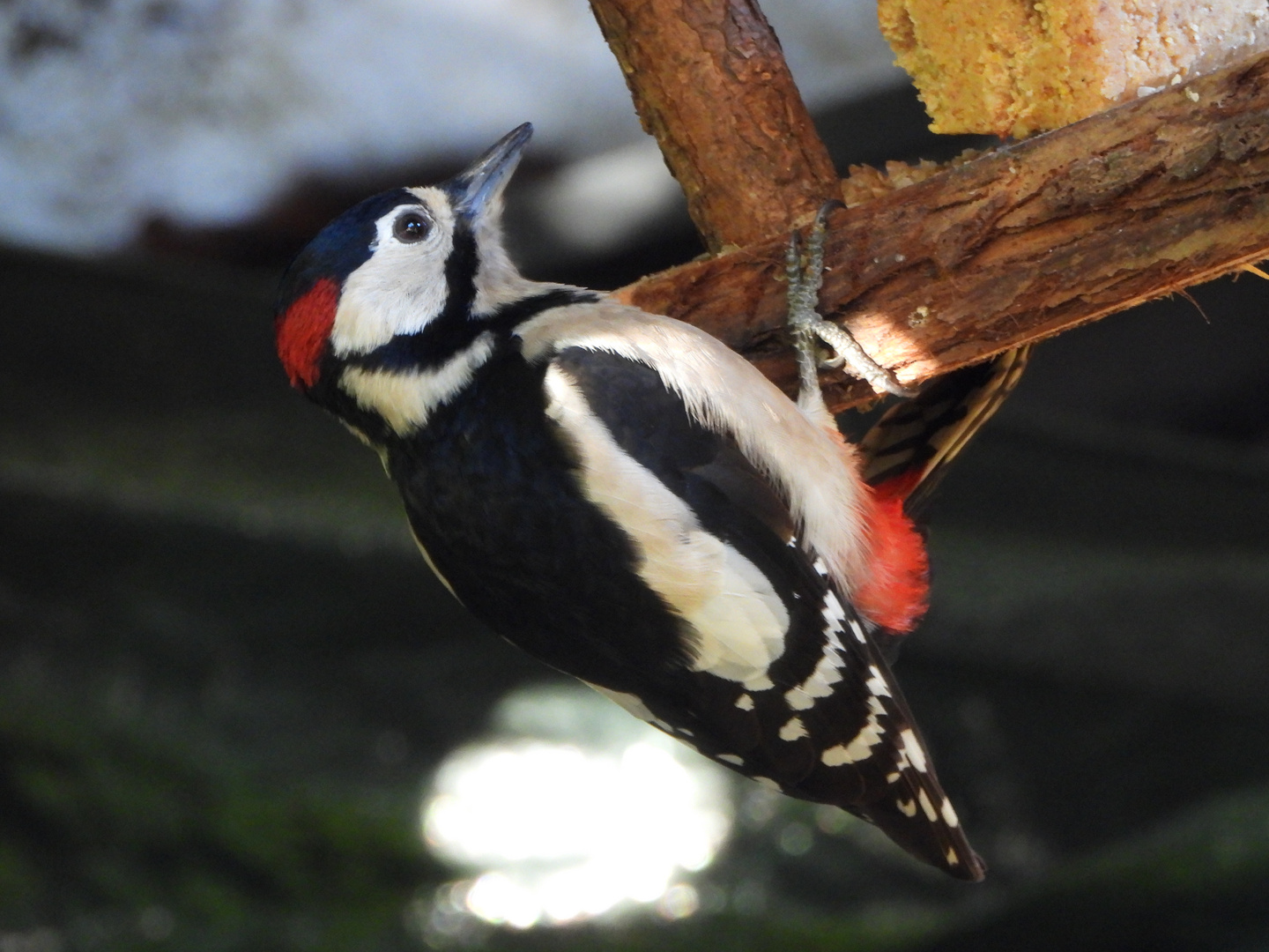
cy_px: 476
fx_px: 34093
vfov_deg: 1.6
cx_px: 634
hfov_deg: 2.1
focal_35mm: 930
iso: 1000
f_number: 5.6
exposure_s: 1/30
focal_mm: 167
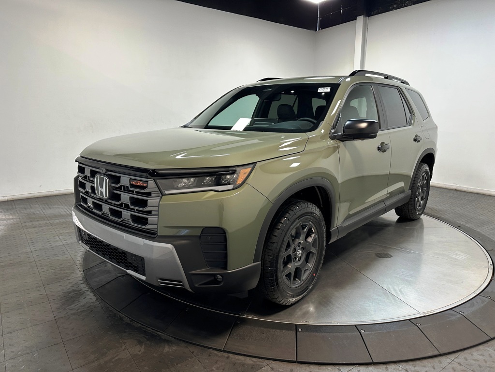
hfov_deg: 71.6
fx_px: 343
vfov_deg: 56.8
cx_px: 248
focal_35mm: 24
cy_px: 186
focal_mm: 6.86
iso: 320
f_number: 1.78
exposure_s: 1/60
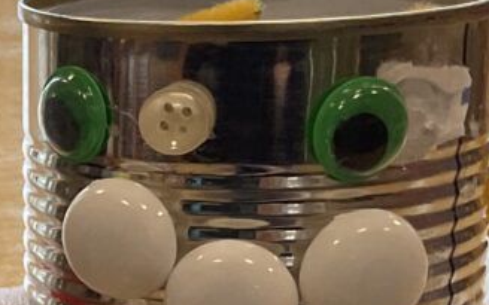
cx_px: -368
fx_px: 1919
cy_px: 298
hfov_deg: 13.2
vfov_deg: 9.1
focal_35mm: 144
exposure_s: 1/50
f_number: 1.8
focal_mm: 3
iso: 50
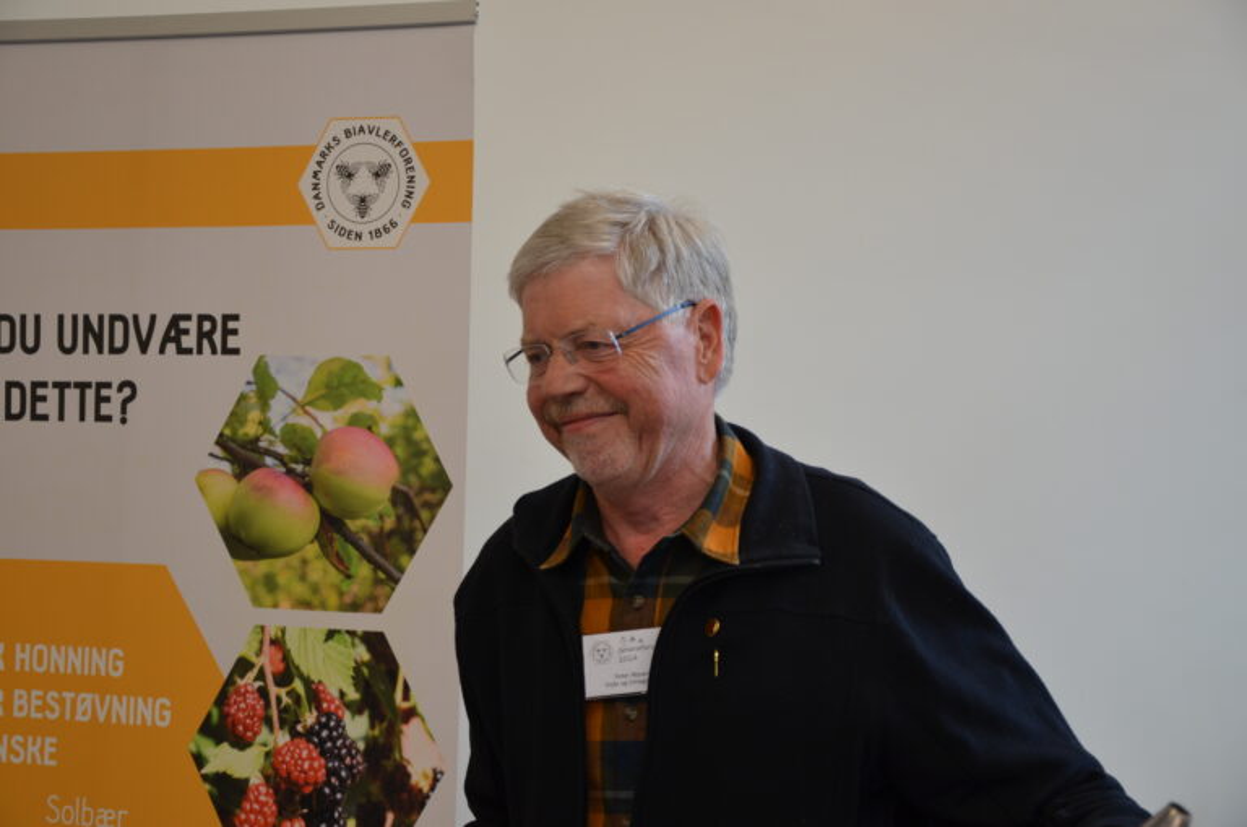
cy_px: 414
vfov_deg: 22.5
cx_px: 624
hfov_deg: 33.5
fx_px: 2074
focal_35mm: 60
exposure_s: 1/60
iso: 400
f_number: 4.5
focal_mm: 40
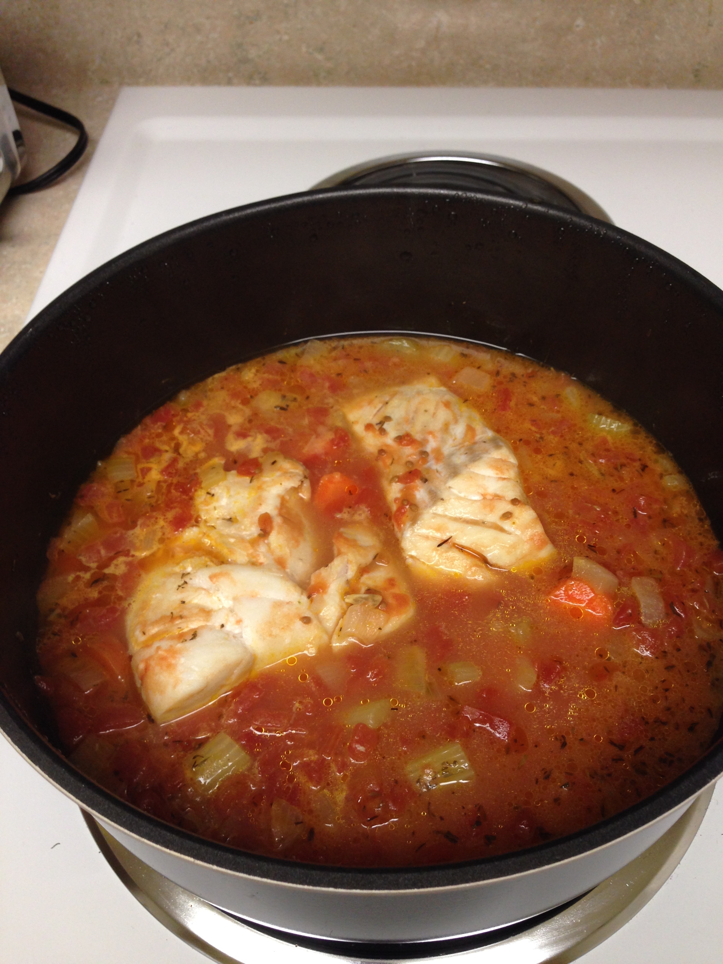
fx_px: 919
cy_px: 482
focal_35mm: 33
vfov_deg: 55.4
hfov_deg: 42.9
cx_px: 362
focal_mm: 4.12
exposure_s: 1/20
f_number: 2.4
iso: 80
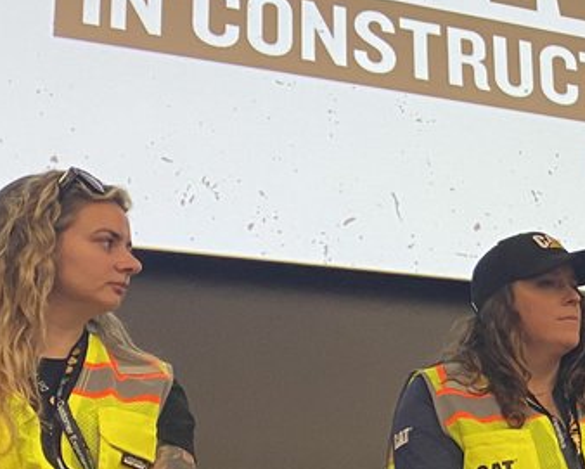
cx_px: 755
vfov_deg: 17.1
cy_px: 318
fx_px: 1560
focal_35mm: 90
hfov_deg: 19.6
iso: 100
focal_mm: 4.25
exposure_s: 1/60
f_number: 1.8
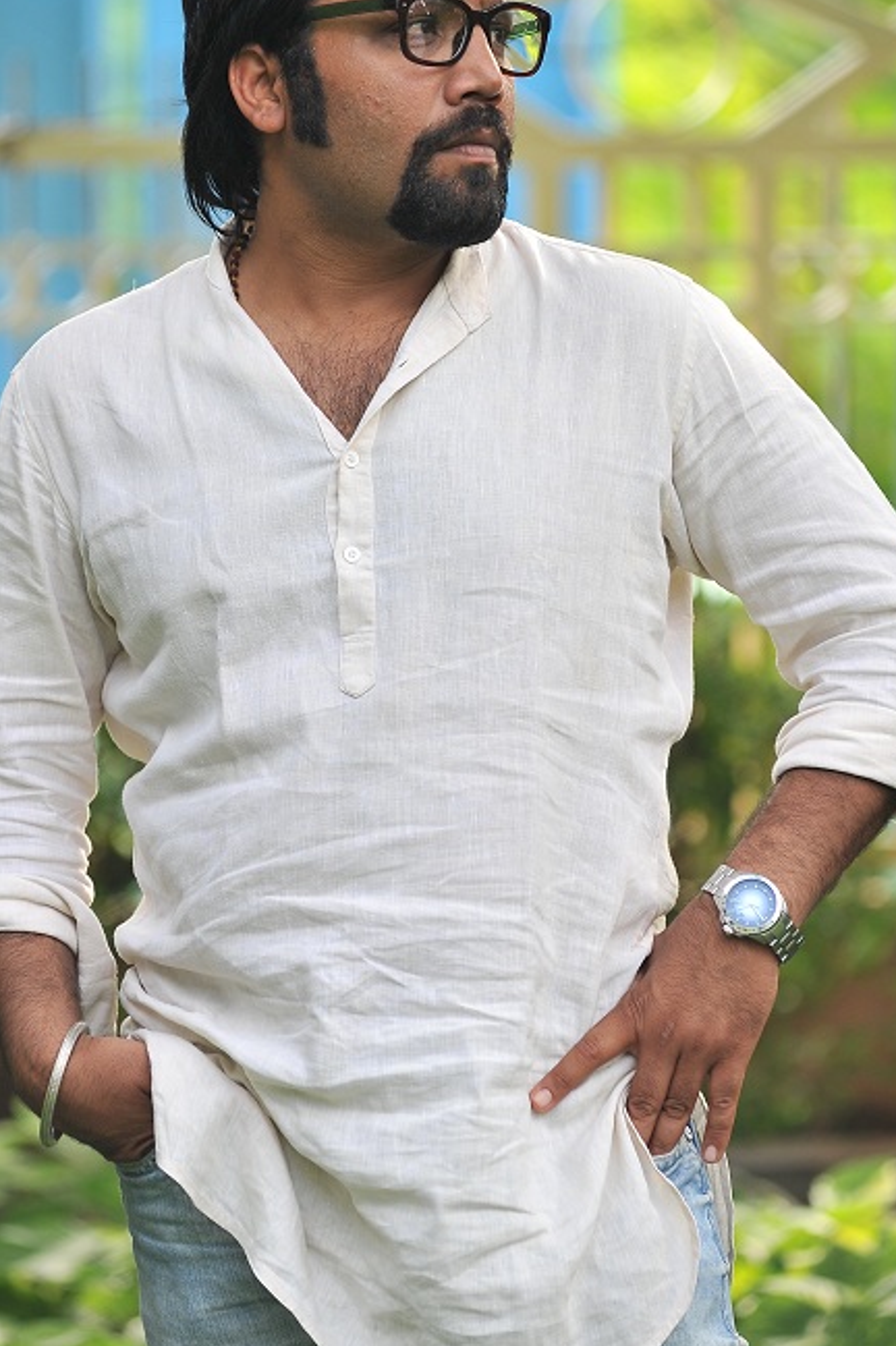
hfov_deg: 5.6
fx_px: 9081
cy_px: 612
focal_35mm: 243
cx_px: 418
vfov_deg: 8.5
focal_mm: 185
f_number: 4.5
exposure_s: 1/400
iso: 400
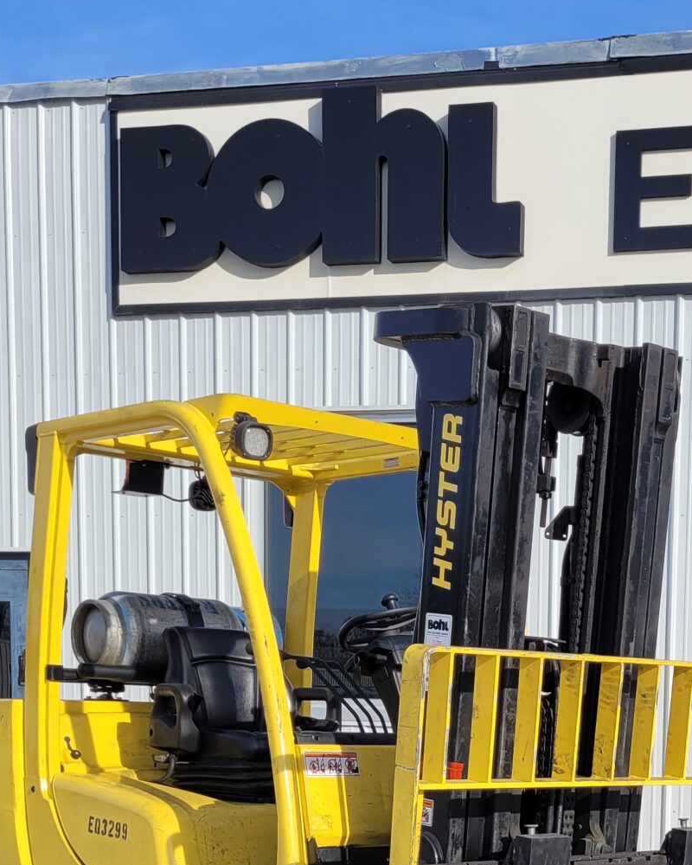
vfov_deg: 26.9
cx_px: 575
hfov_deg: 23.1
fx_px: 1664
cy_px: 933
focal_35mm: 65
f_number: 1.8
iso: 40
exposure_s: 1/2277
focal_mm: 5.4
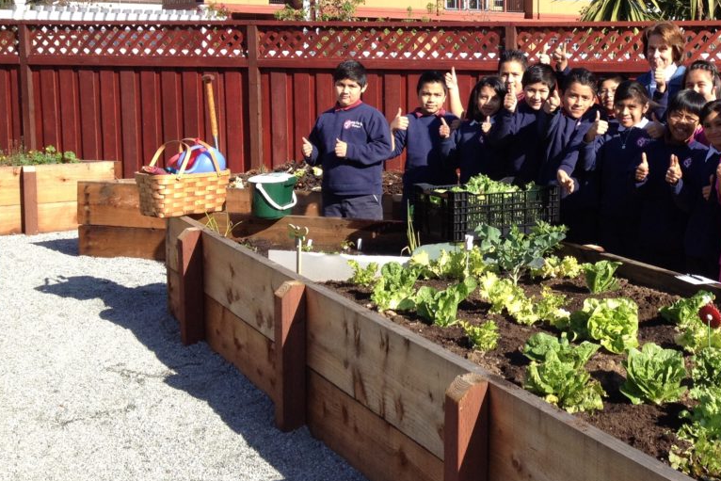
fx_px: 1142
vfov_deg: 23.7
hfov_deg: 34.2
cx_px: 558
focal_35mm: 57
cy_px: 151
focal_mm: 4.28
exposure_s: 1/1004
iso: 80
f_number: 2.4
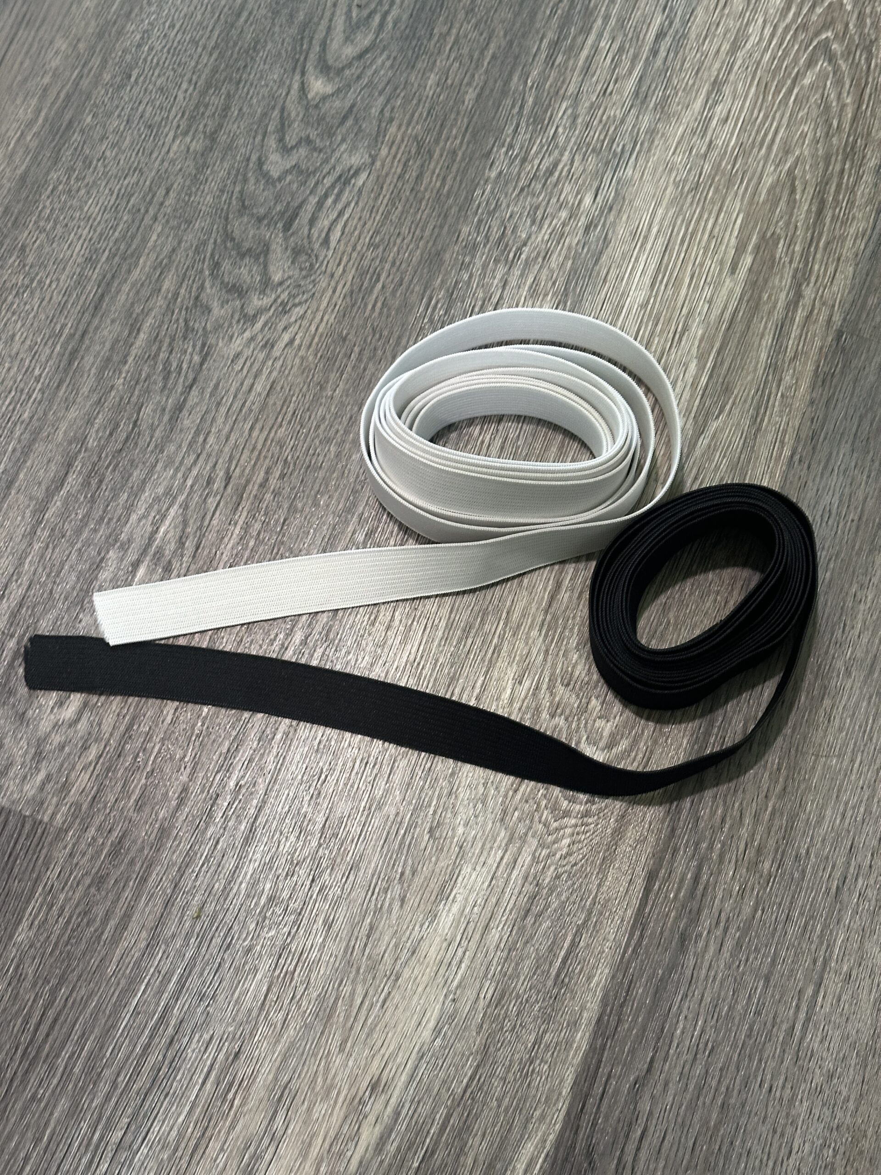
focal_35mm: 48
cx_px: 440
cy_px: 588
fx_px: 1629
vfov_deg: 39.7
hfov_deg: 30.3
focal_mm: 6.86
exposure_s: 1/40
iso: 250
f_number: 1.78
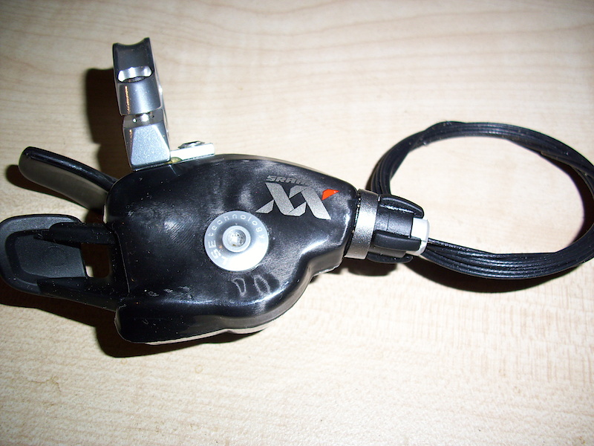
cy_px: 223
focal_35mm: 34
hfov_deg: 54.0
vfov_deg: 41.8
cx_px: 297
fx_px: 583
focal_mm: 5.7
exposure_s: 1/40
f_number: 2.9
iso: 80
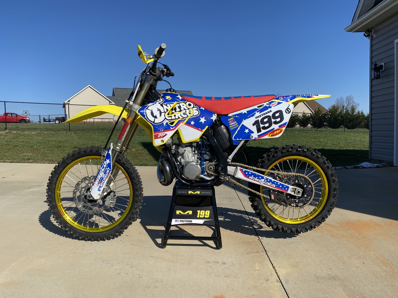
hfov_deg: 67.3
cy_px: 149
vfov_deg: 53.1
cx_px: 199
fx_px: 299
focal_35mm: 26
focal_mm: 4.25
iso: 32
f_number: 1.8
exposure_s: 1/4132
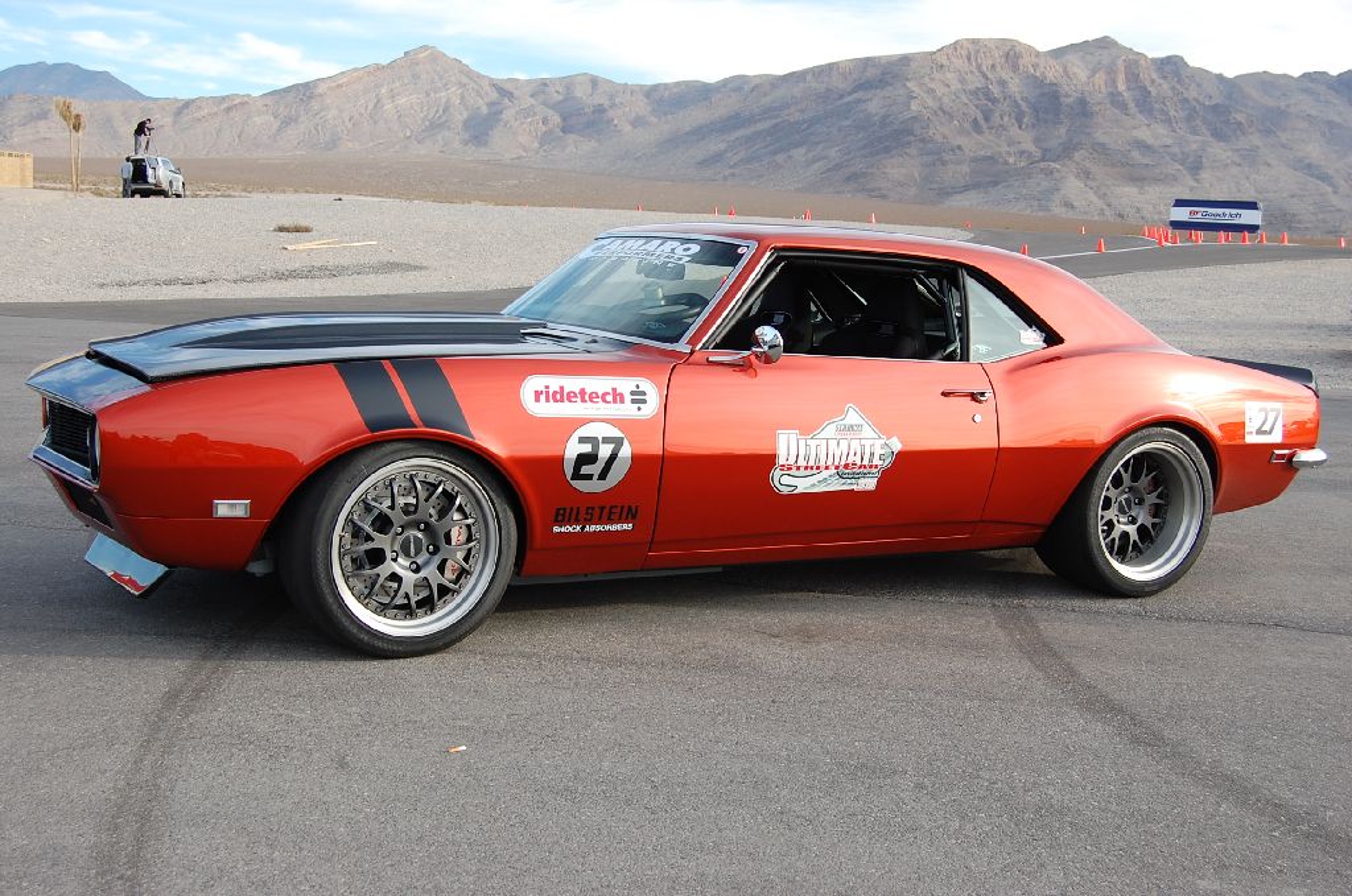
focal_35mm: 42
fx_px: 1575
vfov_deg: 31.8
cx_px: 676
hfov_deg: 46.5
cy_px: 448
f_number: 7.1
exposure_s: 1/200
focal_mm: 28
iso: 200
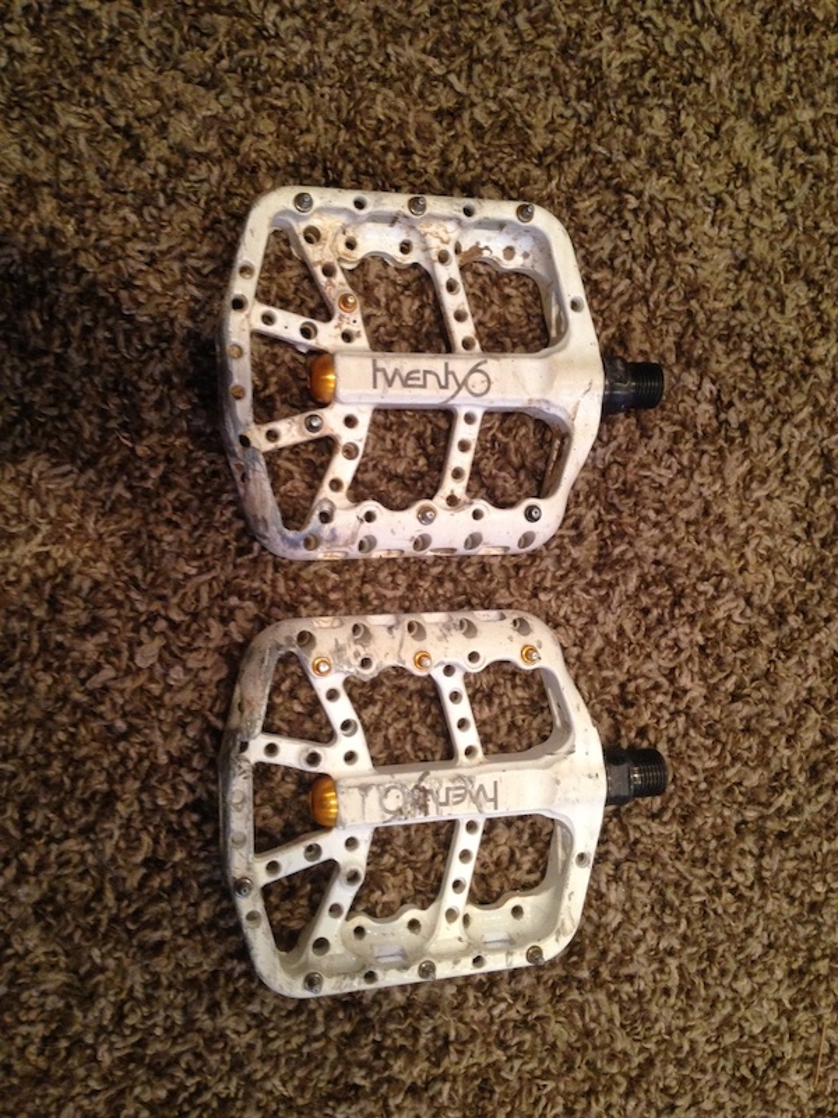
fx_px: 1130
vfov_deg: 52.6
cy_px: 559
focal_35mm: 35
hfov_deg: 40.7
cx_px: 419
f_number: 2.4
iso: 200
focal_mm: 4.28
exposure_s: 1/20
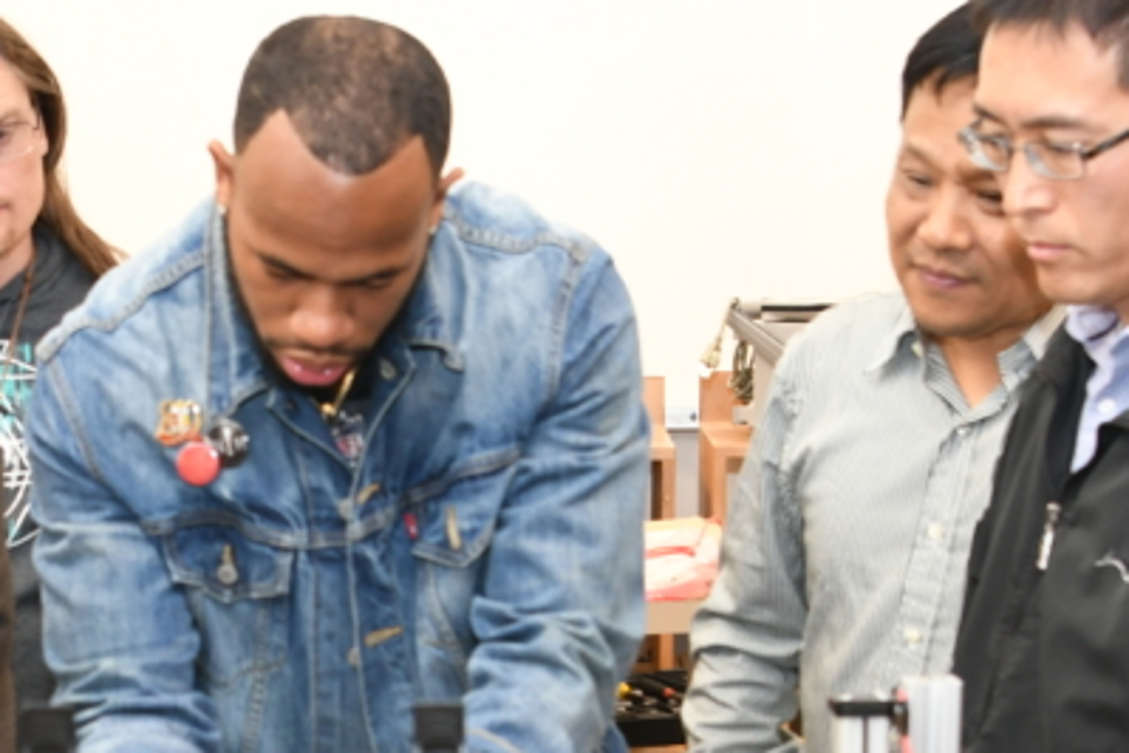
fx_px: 3741
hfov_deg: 17.0
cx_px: 246
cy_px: 800
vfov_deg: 11.3
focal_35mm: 119
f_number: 4
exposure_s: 1/60
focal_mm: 31
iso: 720
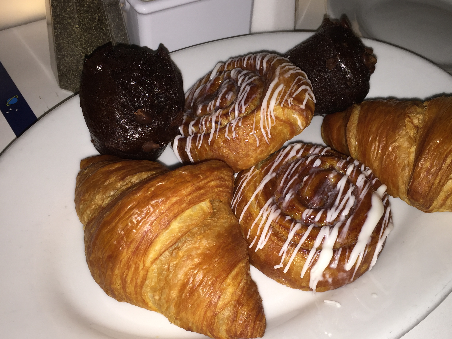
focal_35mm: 39
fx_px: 509
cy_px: 209
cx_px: 252
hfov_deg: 47.8
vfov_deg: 36.6
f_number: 2.2
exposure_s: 1/77
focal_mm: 4.15
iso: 32
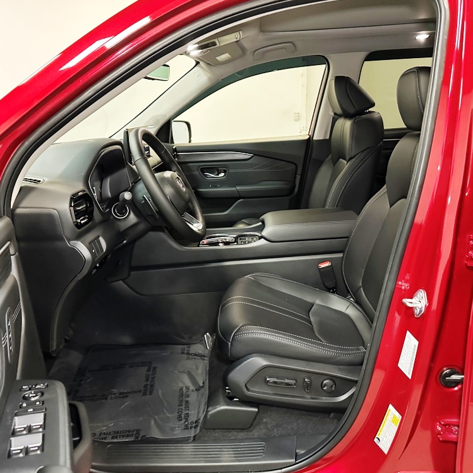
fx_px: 448
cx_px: 231
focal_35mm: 29
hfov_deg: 55.6
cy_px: 236
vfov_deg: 55.6
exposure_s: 1/40
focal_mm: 6.86
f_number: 1.78
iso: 1000
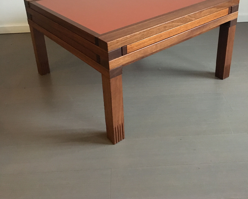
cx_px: 124
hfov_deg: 47.9
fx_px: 279
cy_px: 42
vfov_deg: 37.8
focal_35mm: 38
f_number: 2.2
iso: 320
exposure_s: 1/17
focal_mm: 4.15
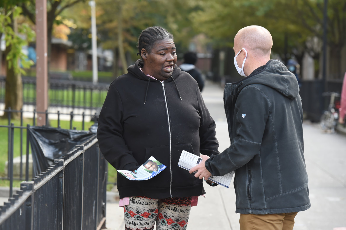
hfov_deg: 14.2
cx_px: 173
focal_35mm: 145
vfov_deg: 9.4
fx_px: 1392
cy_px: 115
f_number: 5
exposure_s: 1/400
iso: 1600
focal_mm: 145
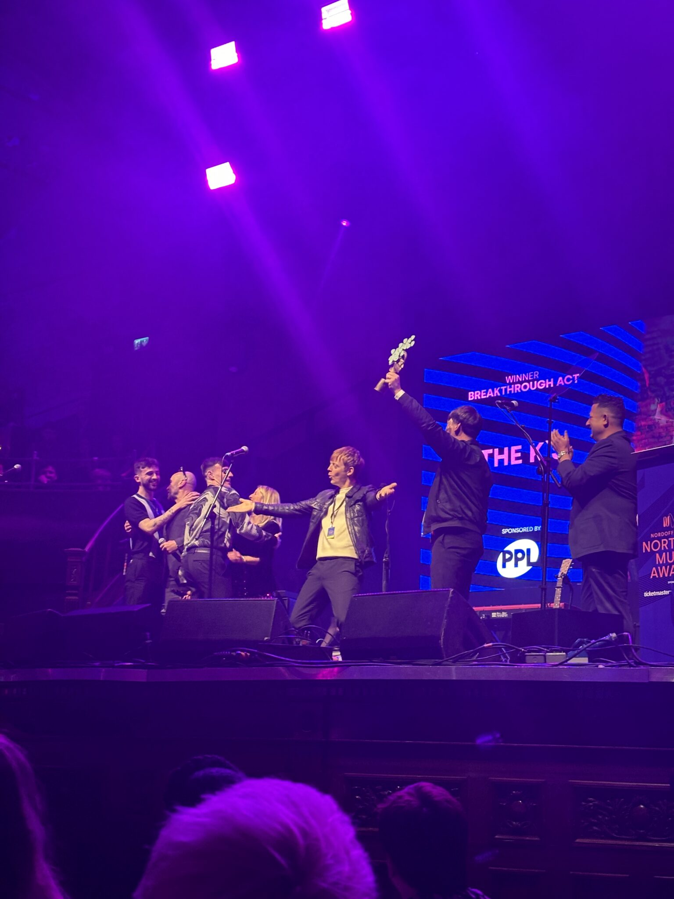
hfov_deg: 28.0
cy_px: 450
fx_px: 1350
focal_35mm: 52
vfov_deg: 36.8
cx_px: 337
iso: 160
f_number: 1.6
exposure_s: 1/33
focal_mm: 5.96
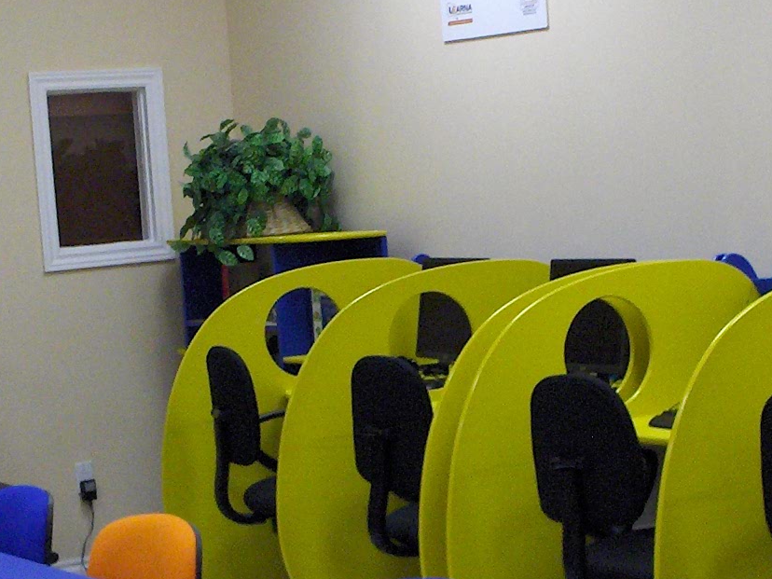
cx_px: 420
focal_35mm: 103
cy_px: 310
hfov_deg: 19.1
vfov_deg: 14.4
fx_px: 2297
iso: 146
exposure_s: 1/131
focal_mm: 6.11
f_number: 2.8
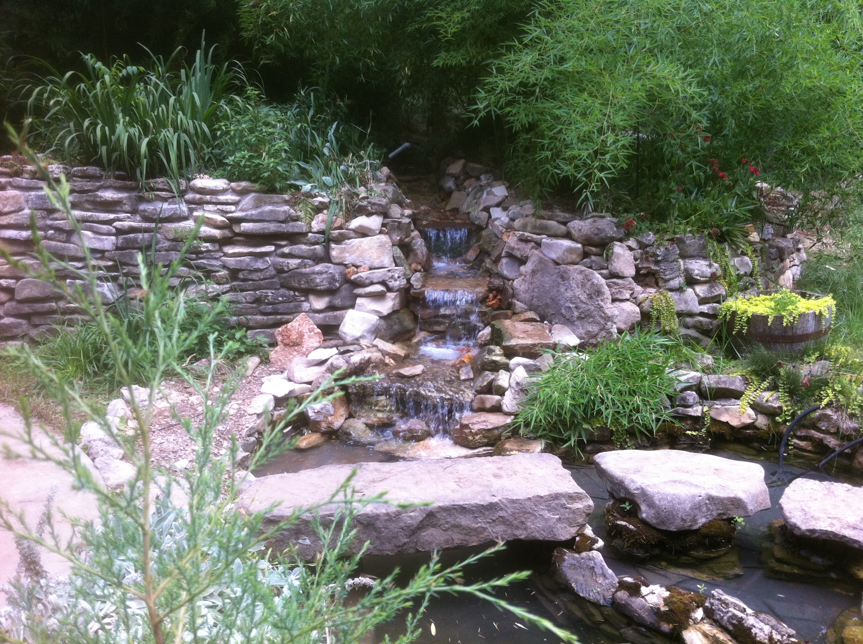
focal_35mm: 35
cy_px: 322
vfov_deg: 40.6
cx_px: 432
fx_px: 871
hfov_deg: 52.7
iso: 100
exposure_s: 1/120
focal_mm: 3.85
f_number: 2.8
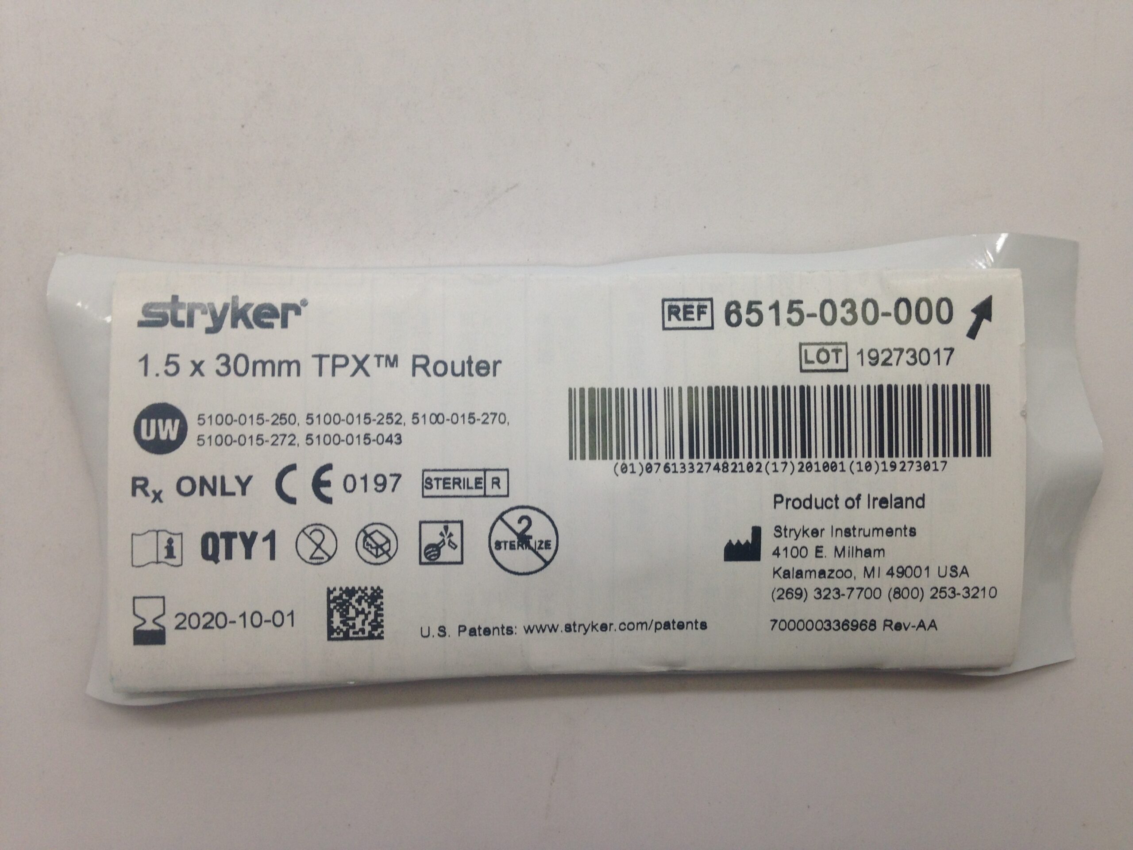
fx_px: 1080
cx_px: 566
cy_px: 425
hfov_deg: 55.4
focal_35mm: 33
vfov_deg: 42.9
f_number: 2.4
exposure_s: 1/60
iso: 50
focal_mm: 4.12
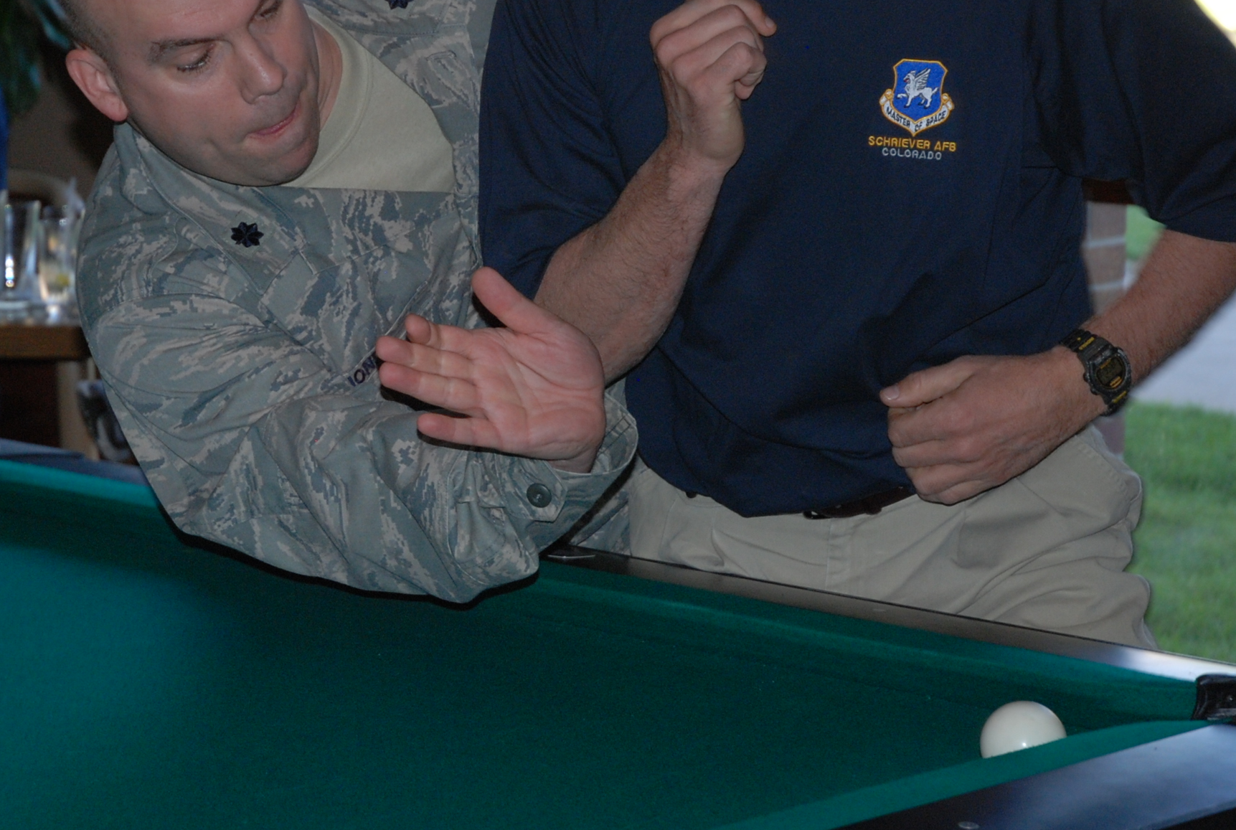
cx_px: 443
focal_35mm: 121
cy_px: 174
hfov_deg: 16.9
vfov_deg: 11.3
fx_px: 4163
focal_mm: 48
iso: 400
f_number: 4.5
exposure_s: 1/60
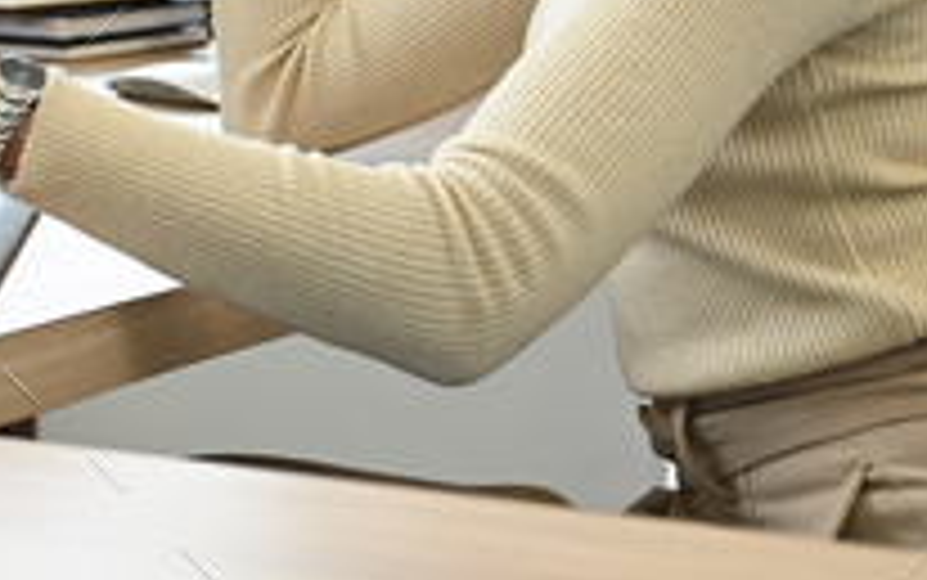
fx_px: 3691
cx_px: -140
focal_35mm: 146
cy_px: -218
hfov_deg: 14.0
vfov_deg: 8.8
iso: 500
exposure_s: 1/200
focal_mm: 50
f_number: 5
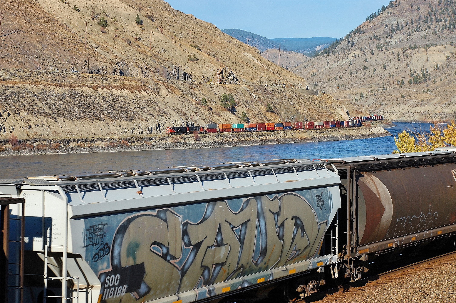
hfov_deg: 21.9
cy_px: 152
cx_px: 228
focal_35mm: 93
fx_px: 1177
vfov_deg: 14.7
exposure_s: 1/320
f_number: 10
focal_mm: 62
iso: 200
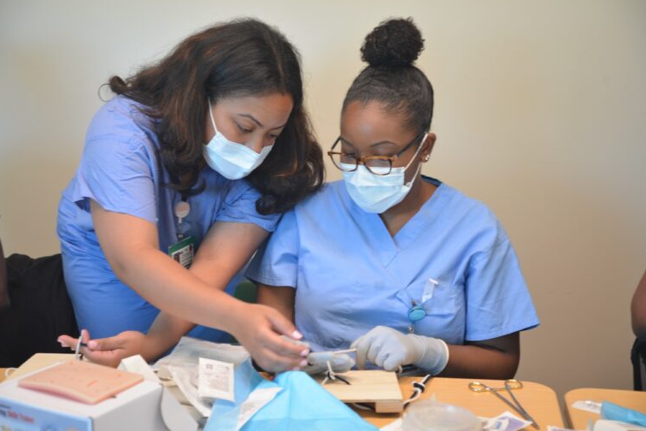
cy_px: 215
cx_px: 319
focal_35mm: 63
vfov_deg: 21.6
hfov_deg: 31.9
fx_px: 1130
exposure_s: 1/60
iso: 800
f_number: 4.5
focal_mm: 62
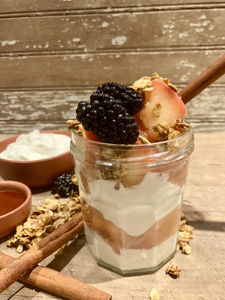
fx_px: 243
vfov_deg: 63.4
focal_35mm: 28
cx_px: 112
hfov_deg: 49.7
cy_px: 150
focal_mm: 3.99
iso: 200
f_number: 1.8
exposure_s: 1/60
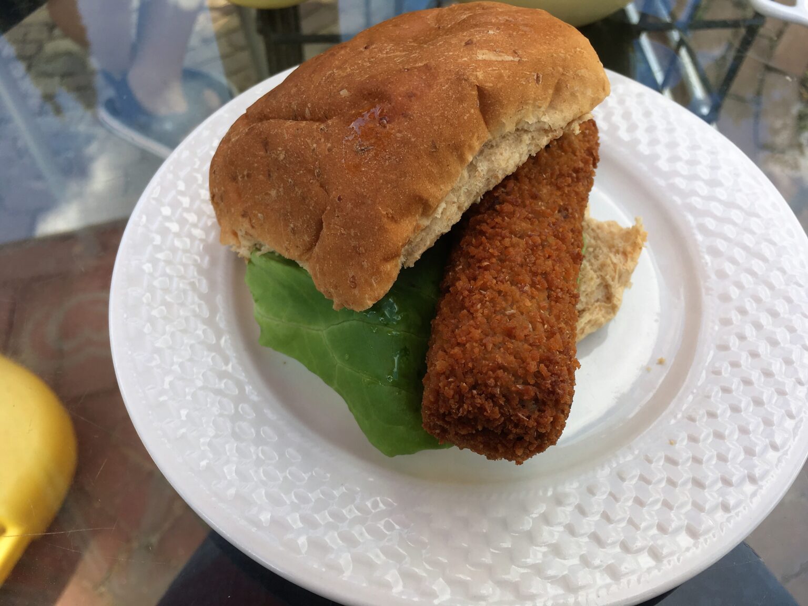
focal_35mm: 29
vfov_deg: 48.2
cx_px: 404
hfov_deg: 61.7
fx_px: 677
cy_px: 303
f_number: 2.2
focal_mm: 4.15
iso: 25
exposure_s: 1/427
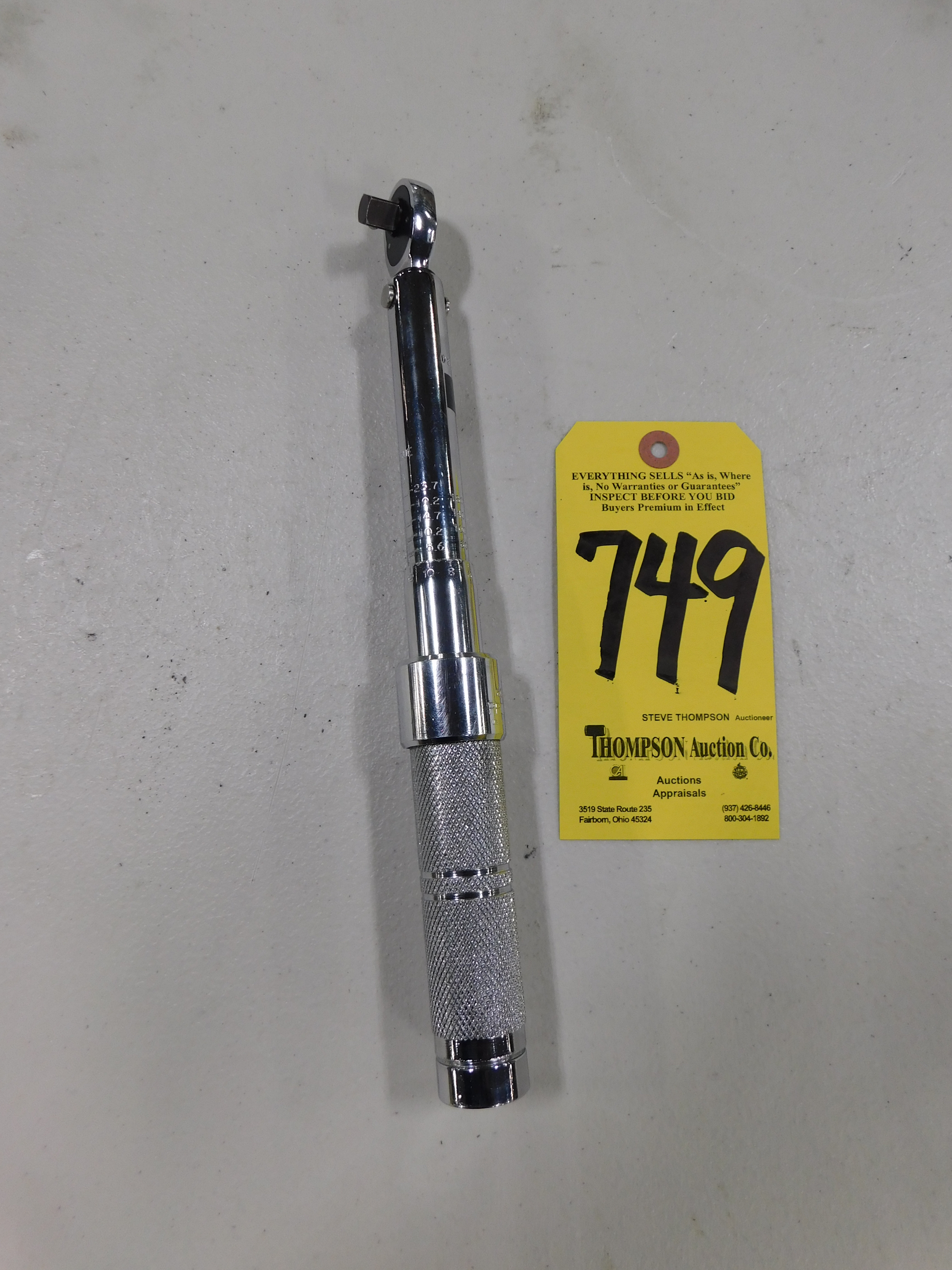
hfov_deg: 58.9
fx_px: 843
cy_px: 635
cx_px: 476
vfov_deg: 73.9
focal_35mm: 23
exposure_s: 1/40
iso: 125
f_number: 3
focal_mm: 4
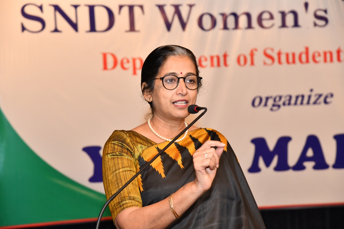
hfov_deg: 20.4
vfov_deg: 13.7
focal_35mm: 100
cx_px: 172
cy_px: 114
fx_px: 955
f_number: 6.3
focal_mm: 100
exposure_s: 1/200
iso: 1000
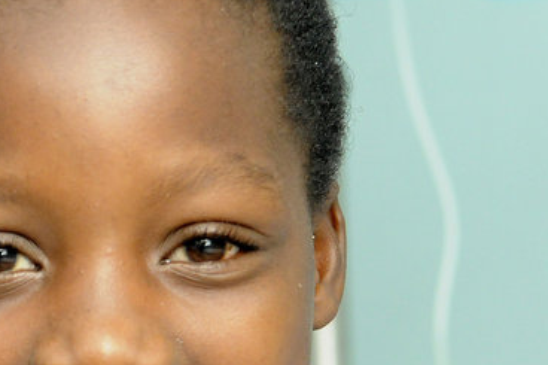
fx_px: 3302
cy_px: 349
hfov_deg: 9.4
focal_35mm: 217
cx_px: -79
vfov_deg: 6.3
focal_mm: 52
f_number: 5
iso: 1600
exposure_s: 1/160
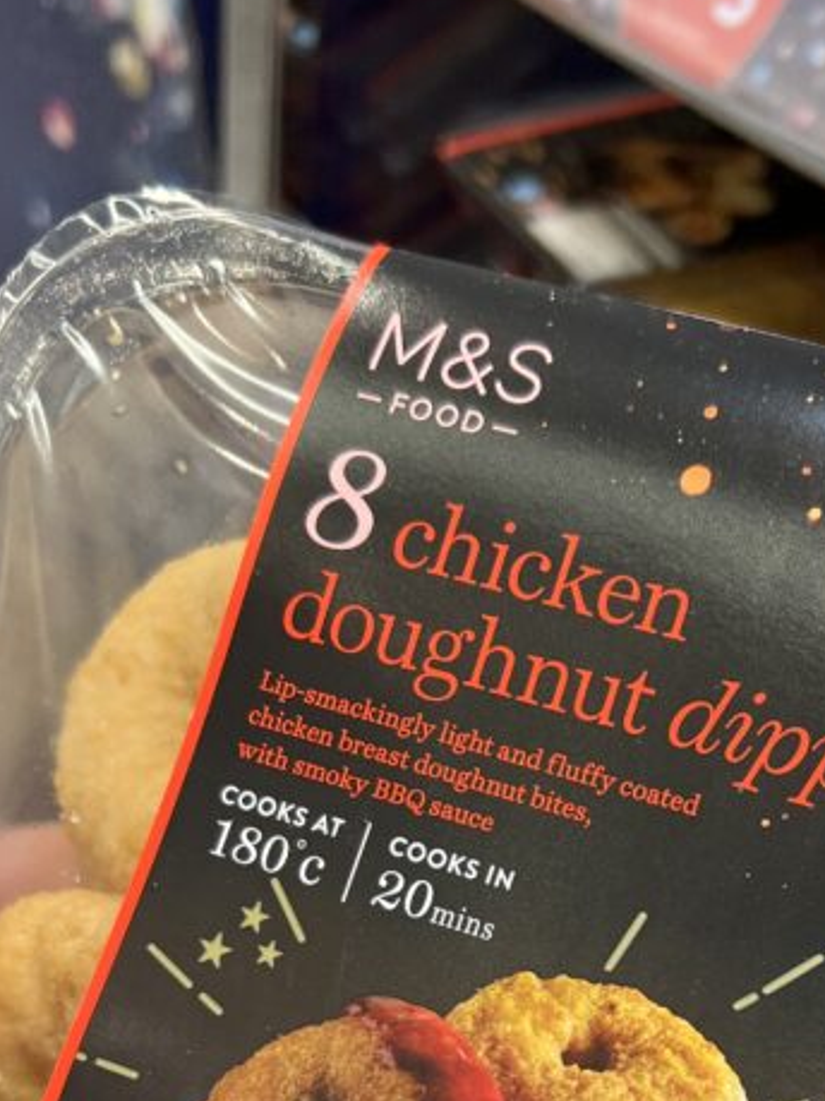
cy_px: 998
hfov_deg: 24.8
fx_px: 1844
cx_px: 667
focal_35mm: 58
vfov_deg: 31.6
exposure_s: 1/100
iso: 64
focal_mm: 5.7
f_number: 1.5
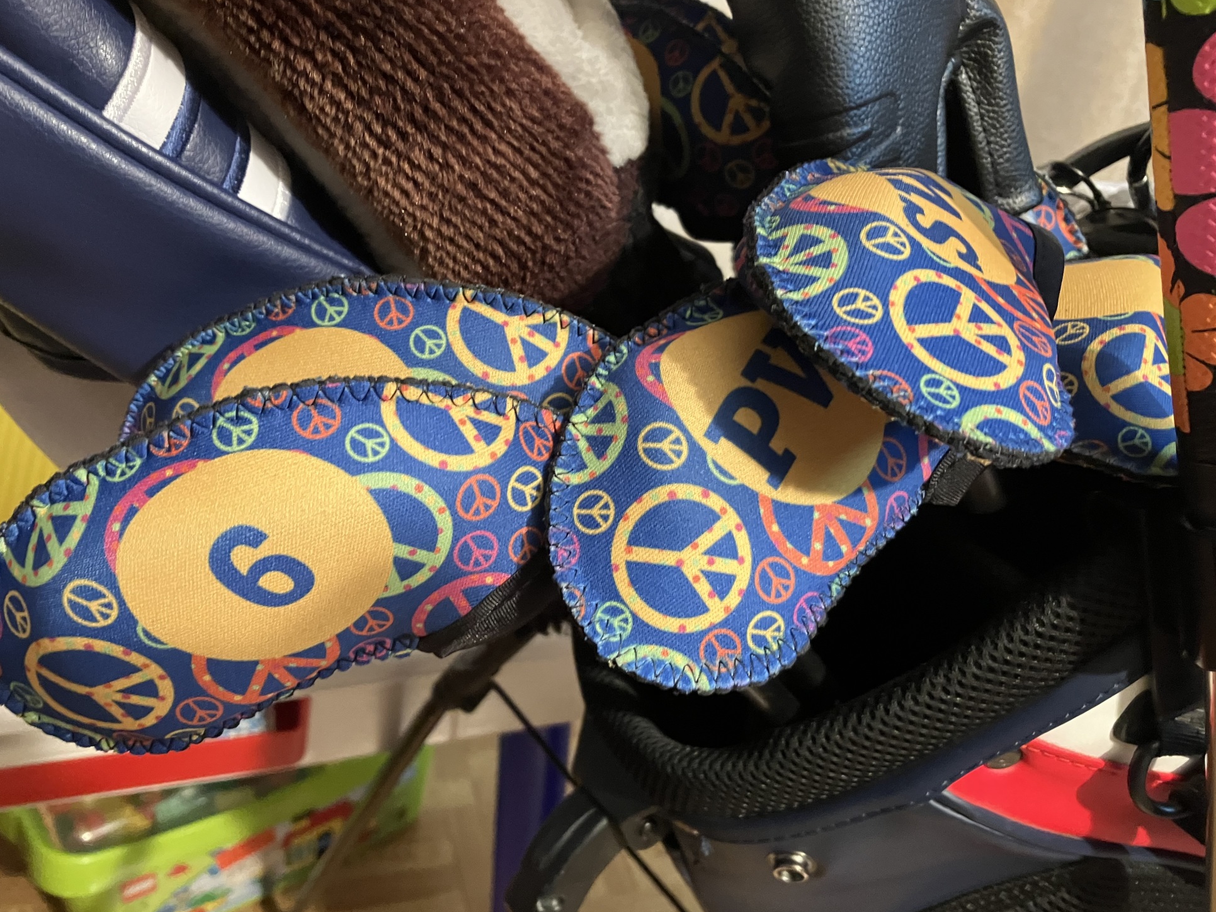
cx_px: 589
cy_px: 447
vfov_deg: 48.2
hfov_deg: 61.6
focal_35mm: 29
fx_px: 1019
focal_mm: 3.99
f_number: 1.8
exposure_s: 1/30
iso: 400
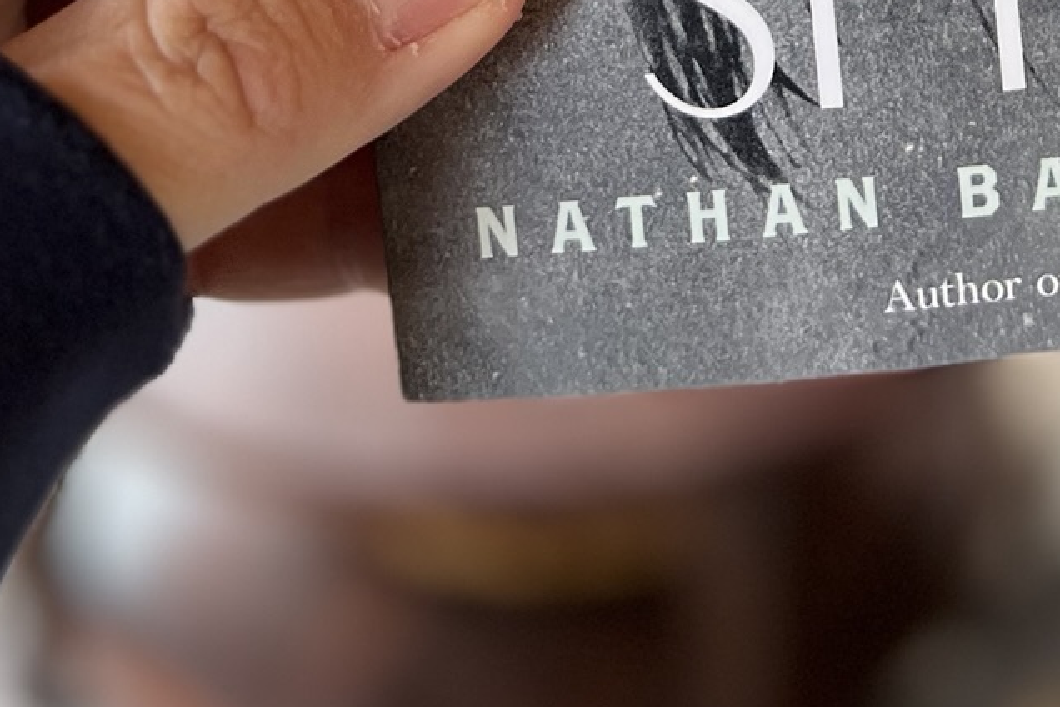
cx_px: 913
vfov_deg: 12.8
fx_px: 2503
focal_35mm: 85
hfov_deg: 23.4
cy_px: -929
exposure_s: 1/60
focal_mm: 5.7
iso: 100
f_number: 1.5
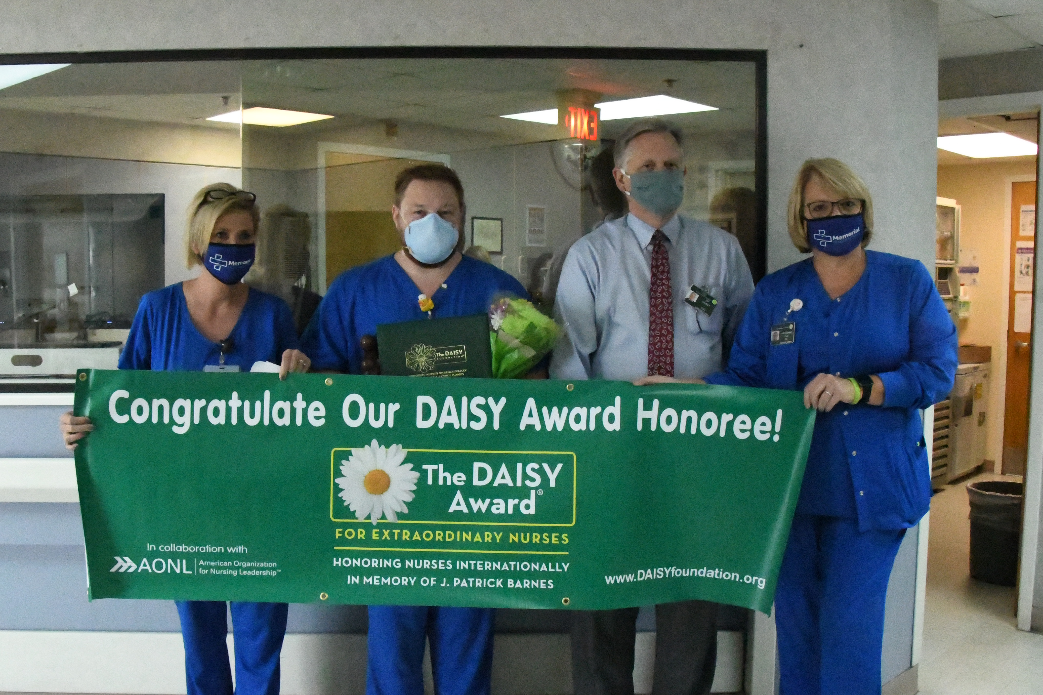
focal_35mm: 36
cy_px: 348
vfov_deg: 36.9
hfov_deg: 53.1
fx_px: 1043
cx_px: 522
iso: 32000
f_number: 10
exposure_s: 1/640
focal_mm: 18
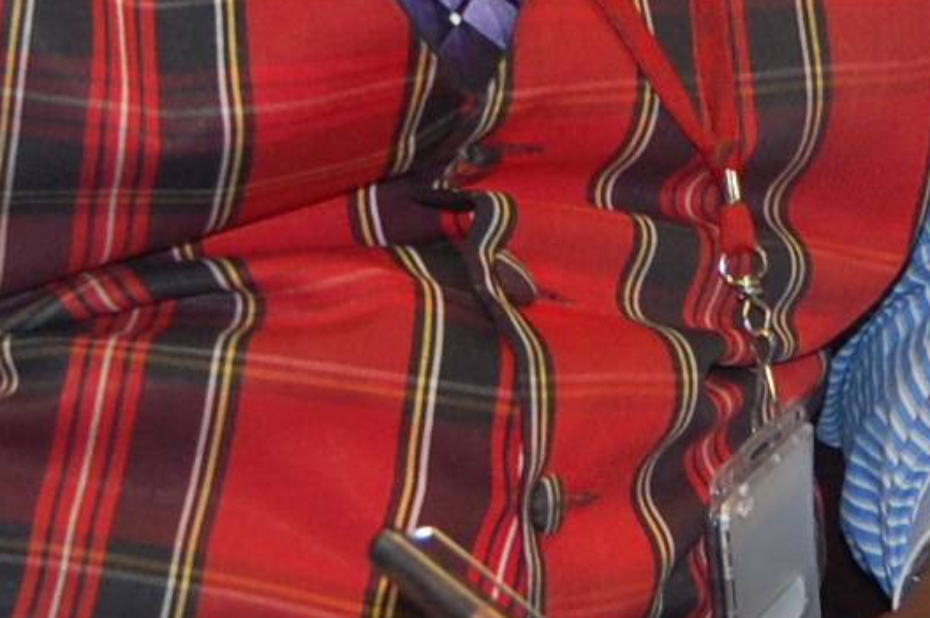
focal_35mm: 171
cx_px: 675
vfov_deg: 8.0
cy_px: 60
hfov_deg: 12.0
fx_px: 4413
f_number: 3.8
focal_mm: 20
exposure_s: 1/60
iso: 400
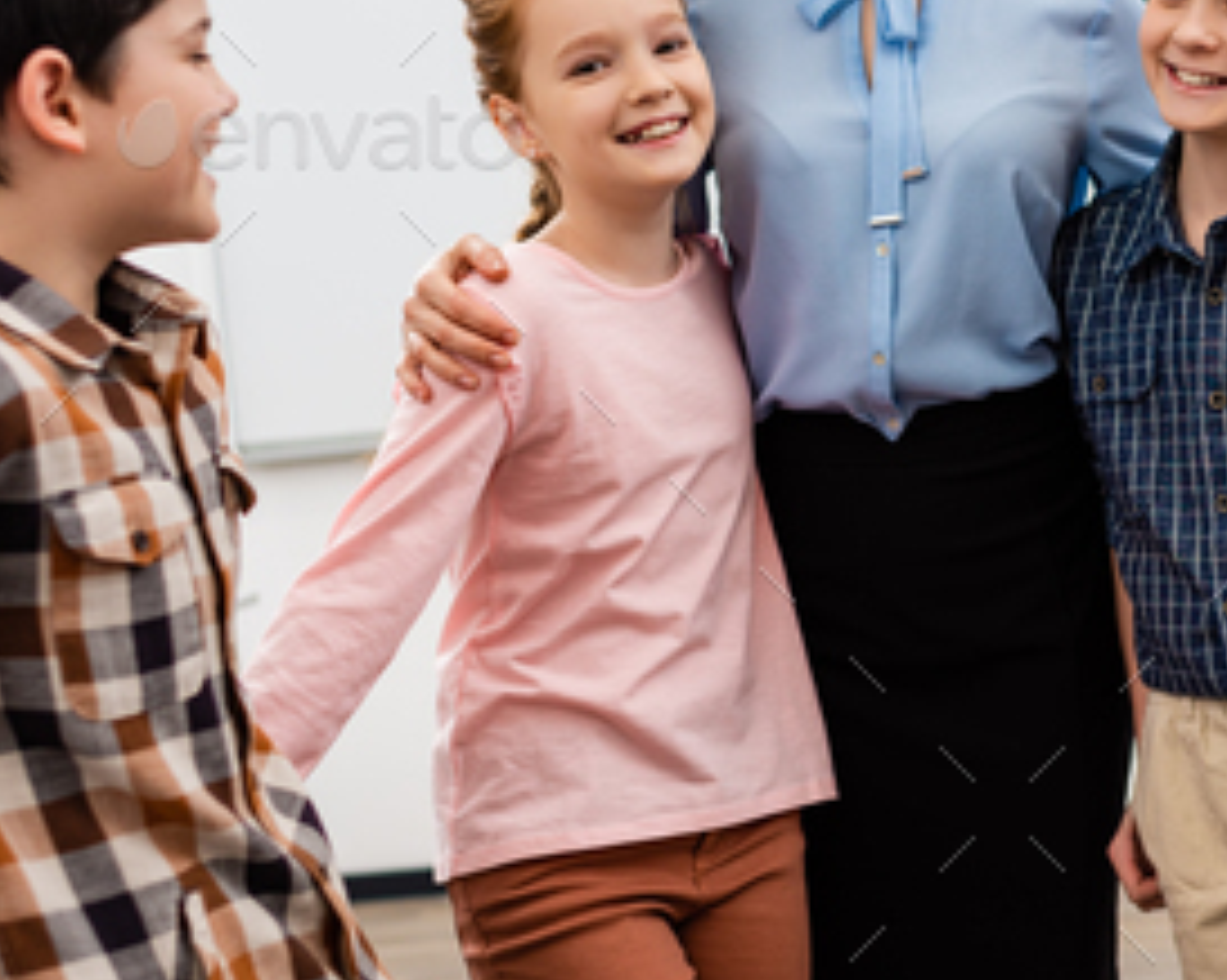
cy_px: 346
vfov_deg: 21.5
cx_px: 980
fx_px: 2576
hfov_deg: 26.3
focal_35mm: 71
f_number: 2.8
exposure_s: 1/200
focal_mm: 35
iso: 80
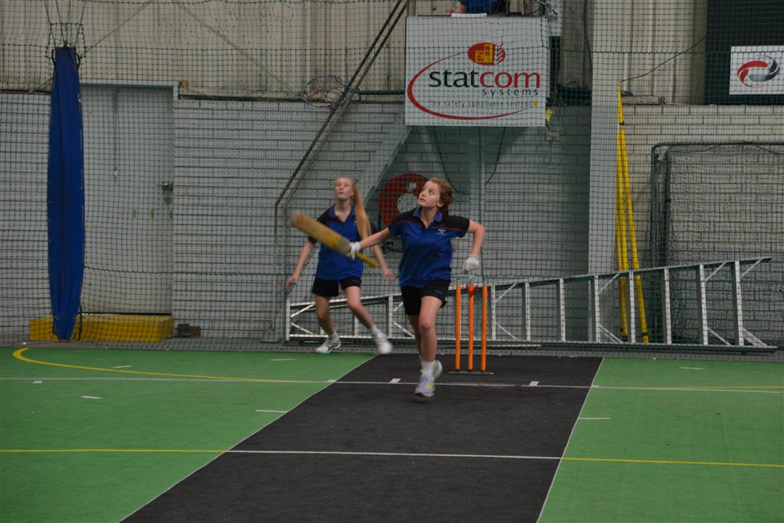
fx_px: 3266
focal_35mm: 150
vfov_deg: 9.1
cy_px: 262
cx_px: 392
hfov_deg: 13.7
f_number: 6
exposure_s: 1/60
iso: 720
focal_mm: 100
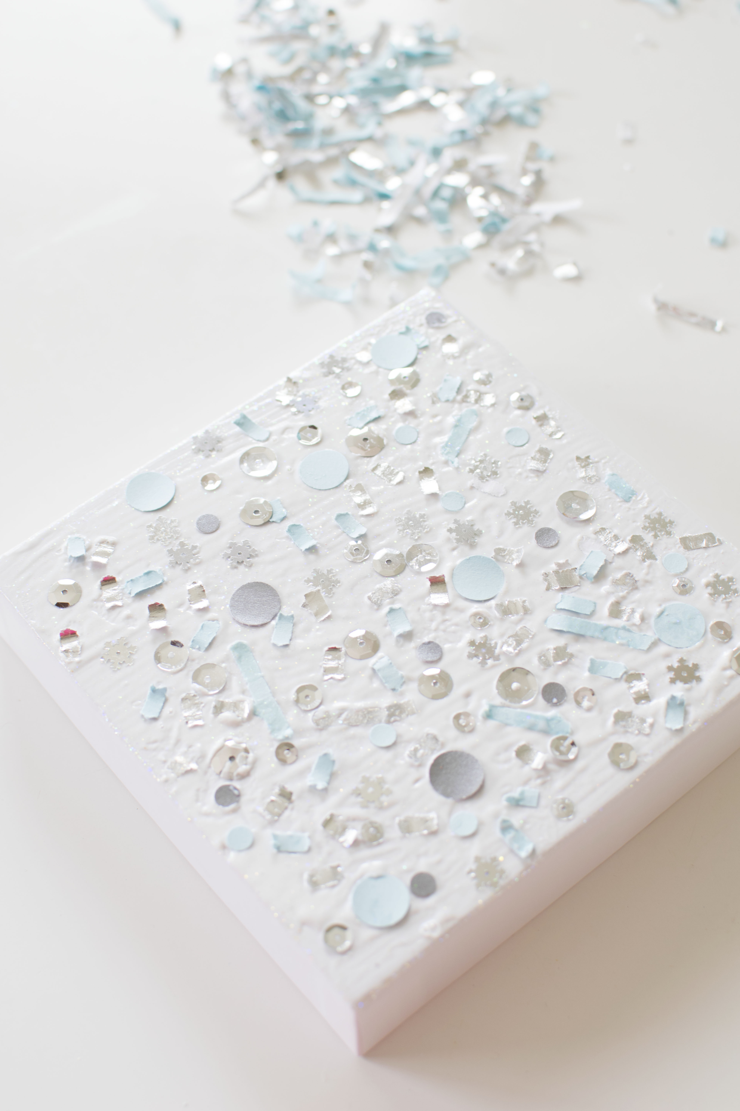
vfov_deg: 37.9
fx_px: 1619
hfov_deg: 25.8
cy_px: 556
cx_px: 370
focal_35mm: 52
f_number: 4
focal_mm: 35
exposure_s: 1/40
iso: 200
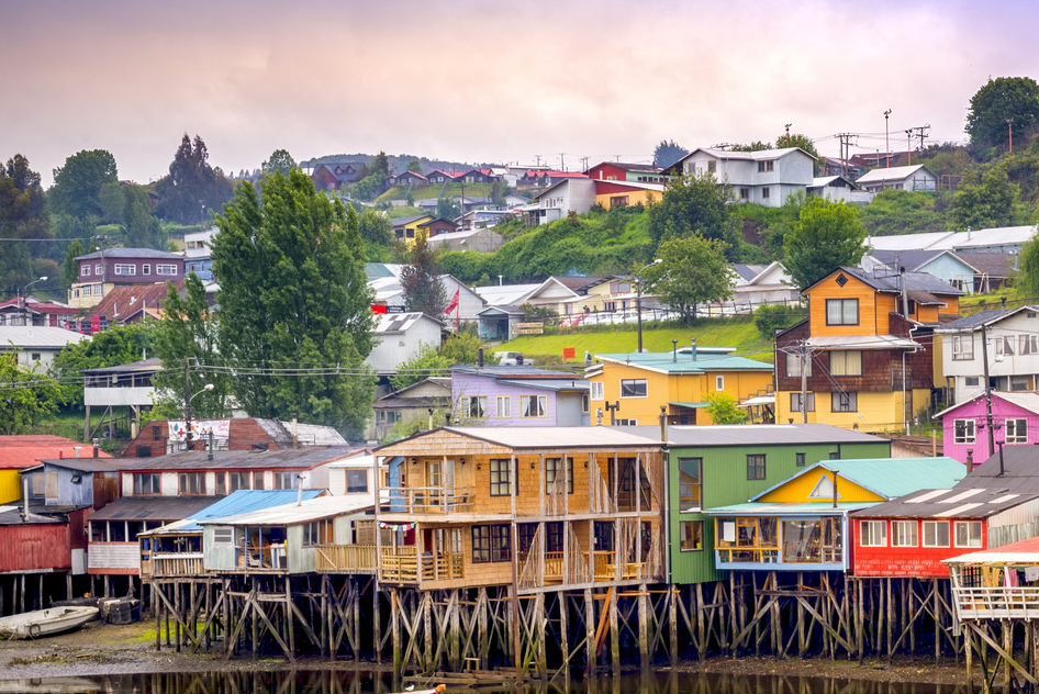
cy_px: 500
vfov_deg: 12.2
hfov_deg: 17.8
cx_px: 1014
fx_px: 3234
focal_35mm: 112
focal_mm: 50
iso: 100
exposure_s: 1/13
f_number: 16
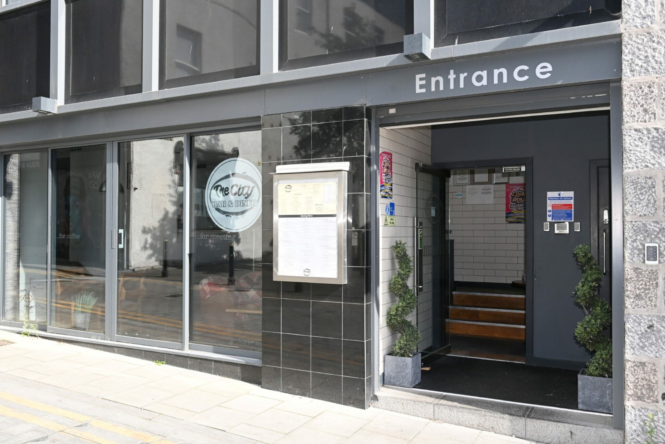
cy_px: 222
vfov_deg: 41.1
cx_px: 332
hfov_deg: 58.7
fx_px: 591
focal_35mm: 32
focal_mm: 32
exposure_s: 1/2500
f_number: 6.3
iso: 2500
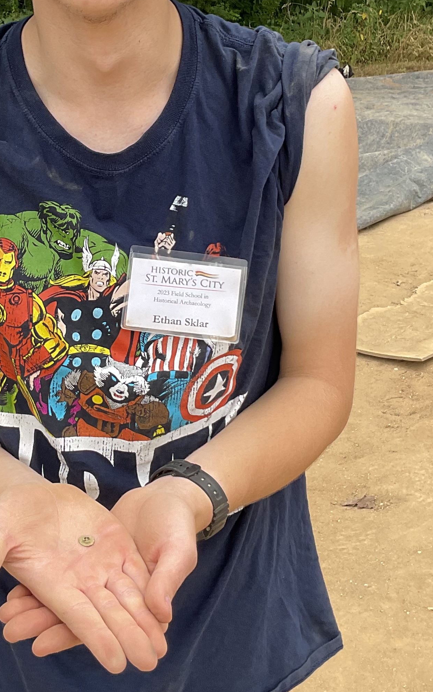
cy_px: 250
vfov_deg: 32.8
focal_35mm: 62
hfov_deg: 20.9
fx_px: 1171
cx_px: 160
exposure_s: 1/613
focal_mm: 3
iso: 16
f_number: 1.8
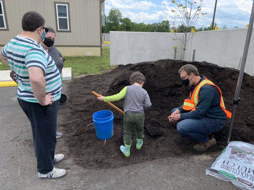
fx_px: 191
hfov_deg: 67.3
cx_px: 127
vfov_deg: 53.1
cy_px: 95
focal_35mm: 26
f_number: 1.8
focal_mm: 4.25
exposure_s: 1/580
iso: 25
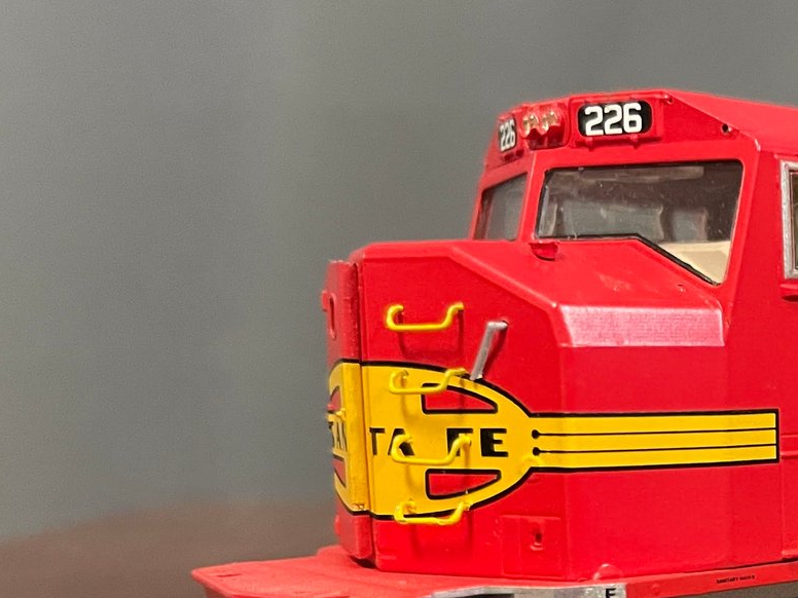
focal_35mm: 67
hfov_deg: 25.4
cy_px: 565
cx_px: 1007
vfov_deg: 21.3
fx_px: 1545
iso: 500
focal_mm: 4.2
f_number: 1.6
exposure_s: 1/60
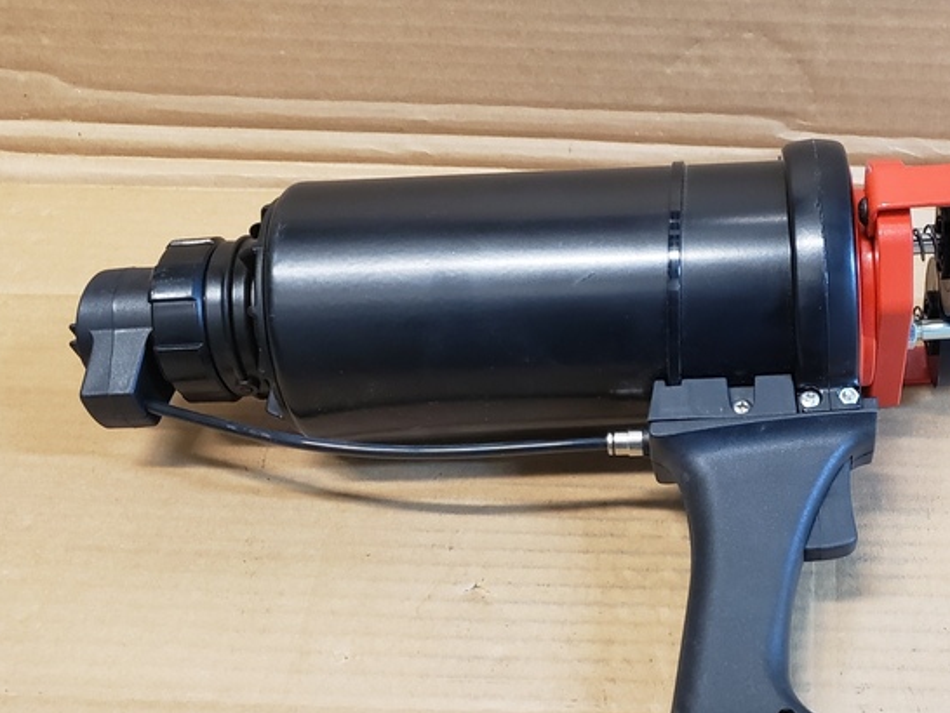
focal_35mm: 48
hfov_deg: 37.6
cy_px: 483
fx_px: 1318
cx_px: 816
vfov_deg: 30.0
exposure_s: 1/20
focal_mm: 4.3
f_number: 1.5
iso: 250
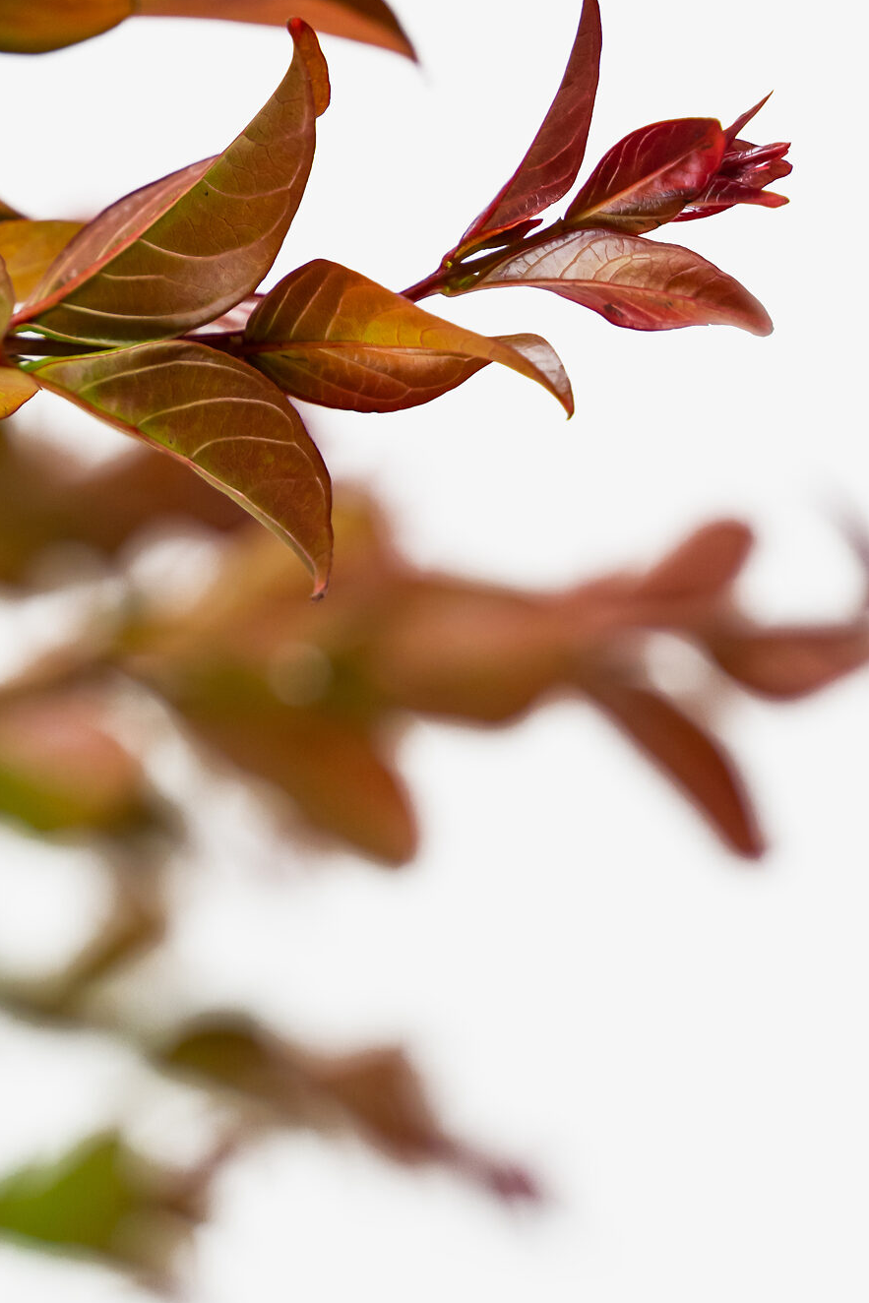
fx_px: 5248
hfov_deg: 9.4
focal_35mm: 145
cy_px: 48
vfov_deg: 14.0
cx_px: 128
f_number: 3.5
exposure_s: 1/320
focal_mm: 75
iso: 800
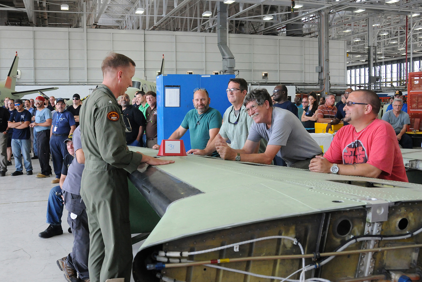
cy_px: 141
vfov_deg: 43.6
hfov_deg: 61.9
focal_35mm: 30
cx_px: 211
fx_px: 352
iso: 1250
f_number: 8
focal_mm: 20
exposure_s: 1/250
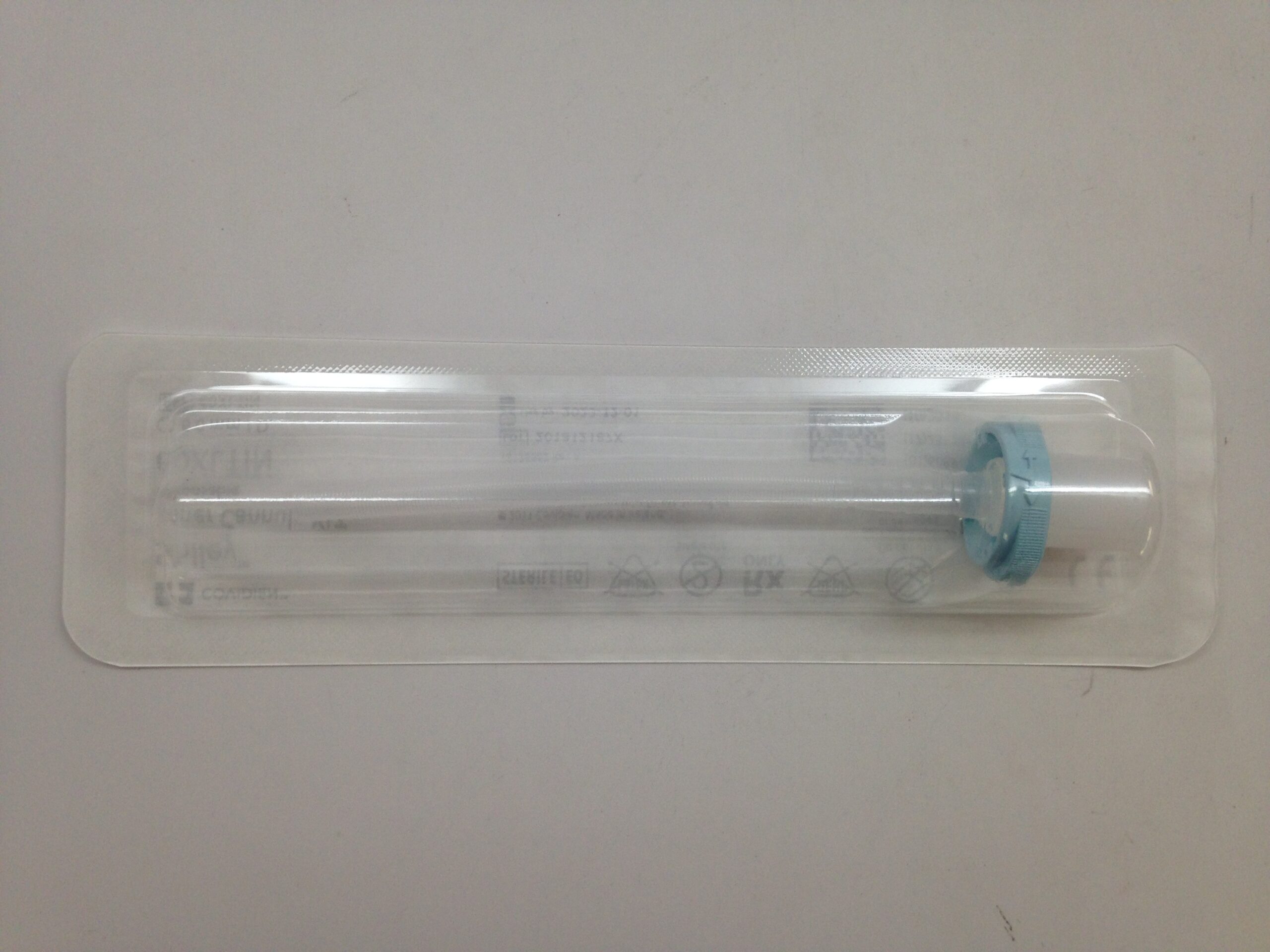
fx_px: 1211
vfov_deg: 42.9
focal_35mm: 33
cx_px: 635
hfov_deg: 55.4
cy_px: 476
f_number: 2.4
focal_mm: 4.12
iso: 64
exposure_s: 1/120
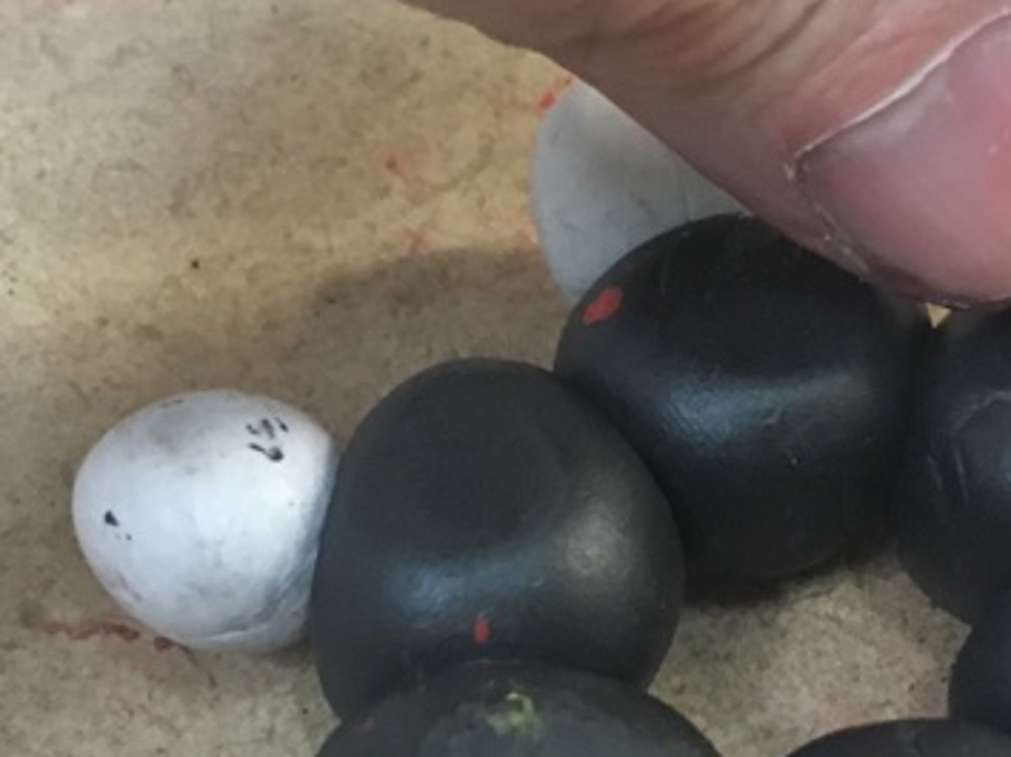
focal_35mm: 84
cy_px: 586
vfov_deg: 17.4
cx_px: 563
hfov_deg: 23.3
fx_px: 2452
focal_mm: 4.15
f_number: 2.2
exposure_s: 1/17
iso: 250
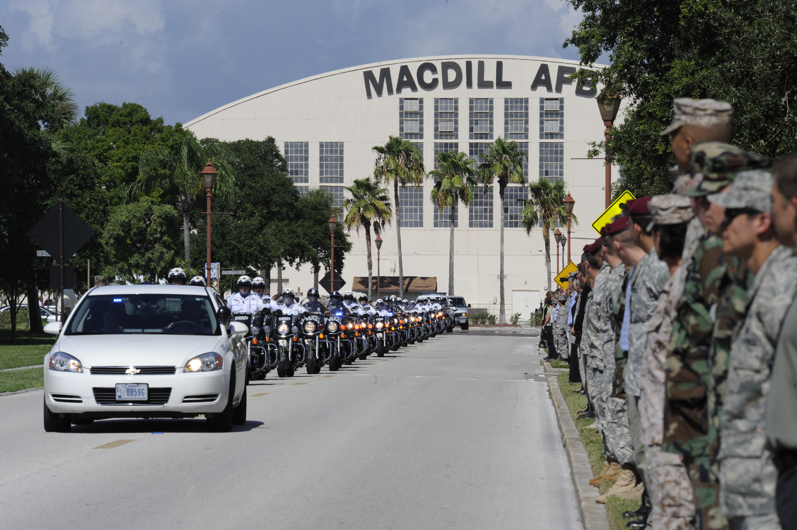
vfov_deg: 5.7
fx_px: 5310
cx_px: 398
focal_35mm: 240
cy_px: 265
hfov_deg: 8.6
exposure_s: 1/200
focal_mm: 240
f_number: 16
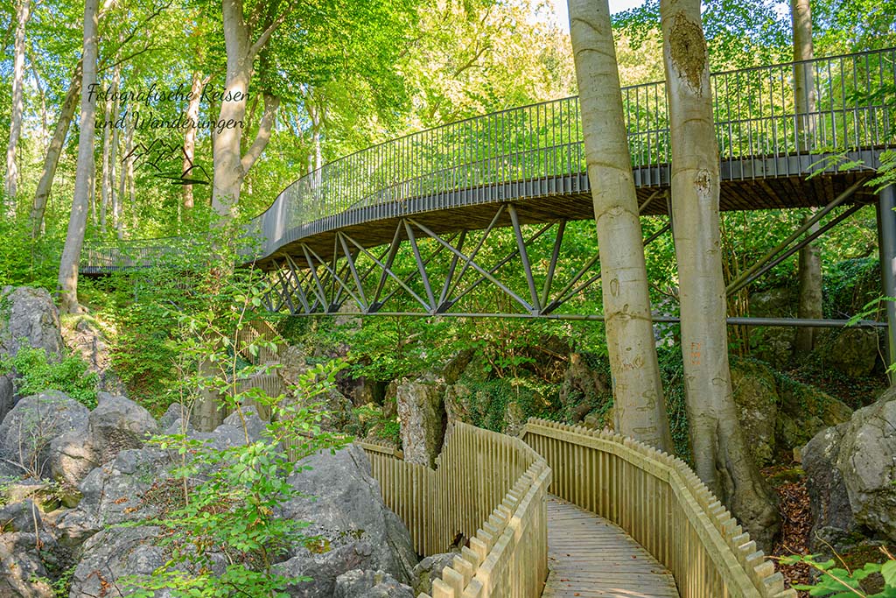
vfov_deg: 47.9
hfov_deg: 67.4
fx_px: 672
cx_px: 448
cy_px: 299
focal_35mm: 27
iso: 320
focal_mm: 18
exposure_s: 1/80
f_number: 3.5
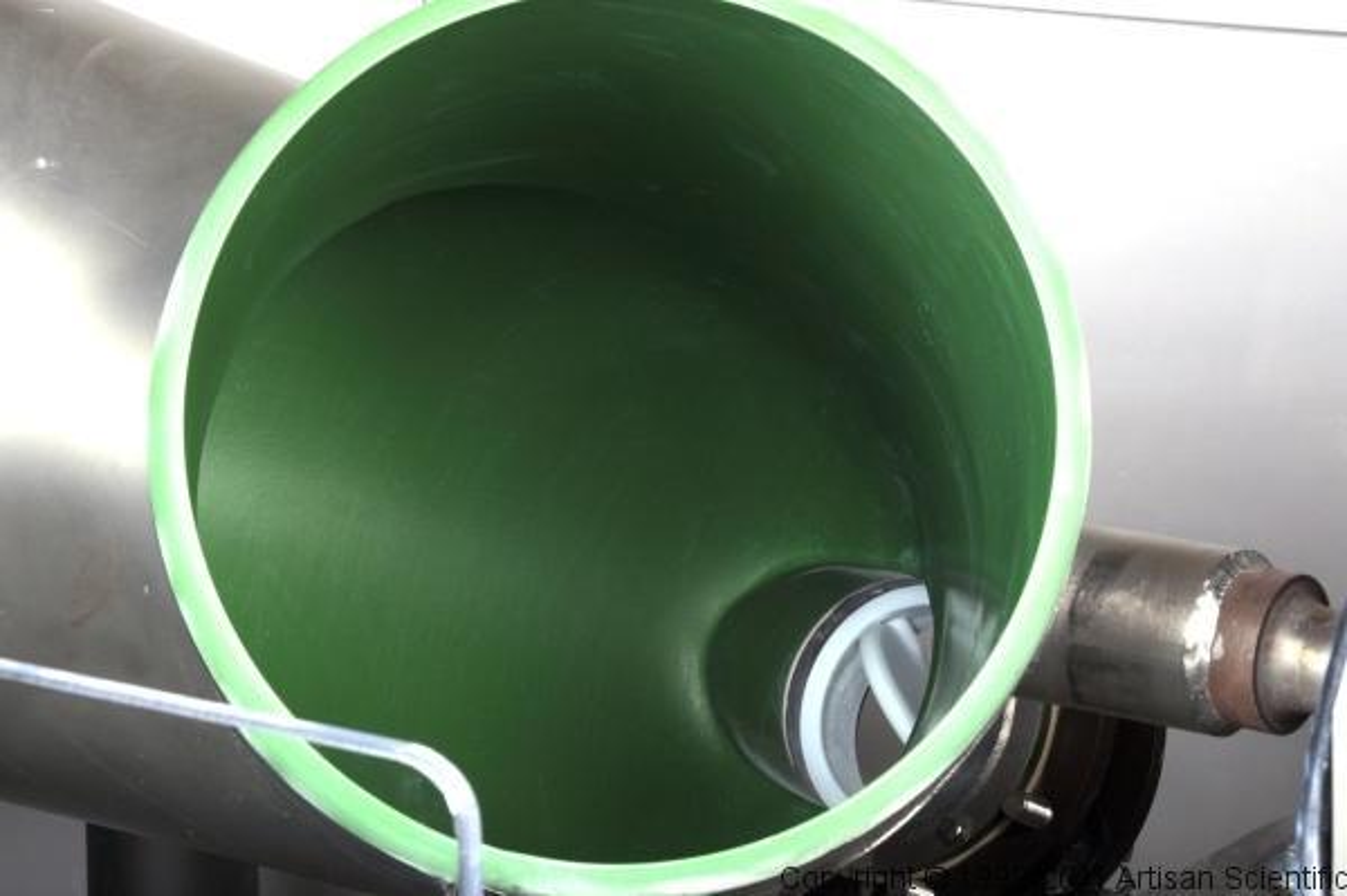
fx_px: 4486
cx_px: 674
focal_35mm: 120
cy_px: 448
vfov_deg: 11.4
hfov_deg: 17.1
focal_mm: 80
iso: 200
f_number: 16
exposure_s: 1/200
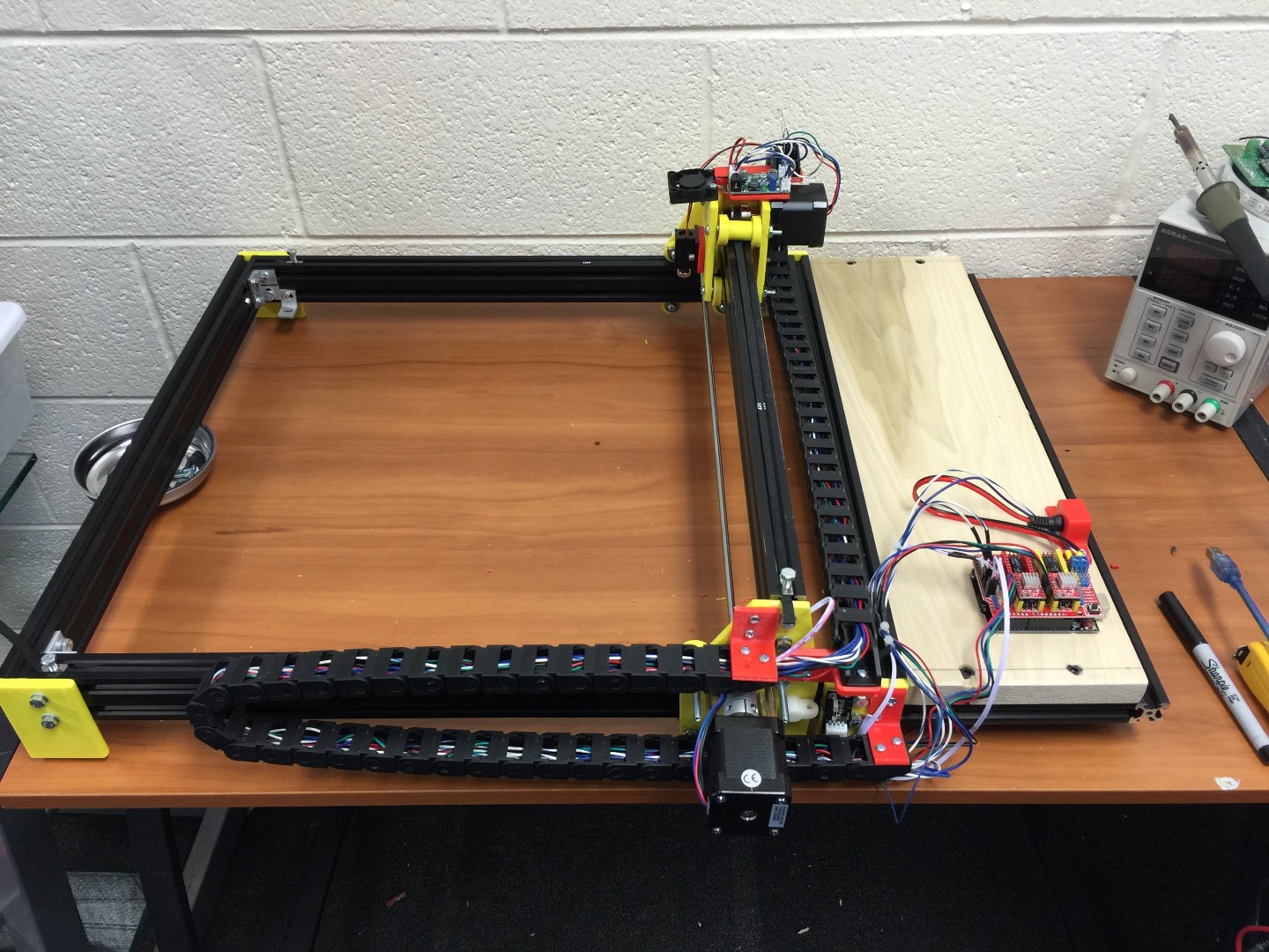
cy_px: 476
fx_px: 1063
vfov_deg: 48.2
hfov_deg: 61.7
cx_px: 634
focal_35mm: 29
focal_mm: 4.15
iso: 40
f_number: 2.2
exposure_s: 1/15
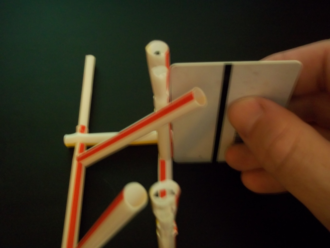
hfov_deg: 51.4
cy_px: 124
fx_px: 343
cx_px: 165
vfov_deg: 39.7
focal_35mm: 36
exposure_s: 1/8
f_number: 3.1
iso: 320
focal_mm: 6.5
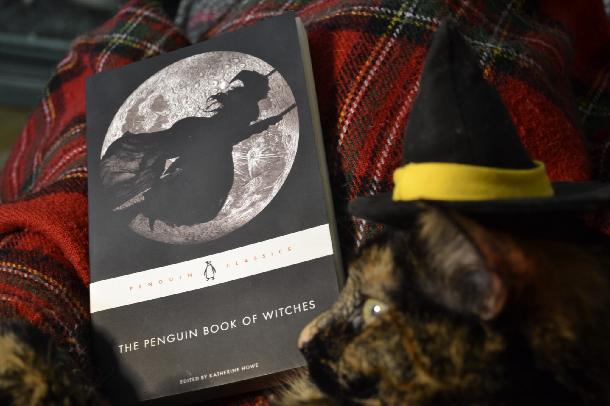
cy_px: 203
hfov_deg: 35.1
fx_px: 966
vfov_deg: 23.8
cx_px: 305
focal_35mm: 57
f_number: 5
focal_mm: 38
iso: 400
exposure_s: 1/4
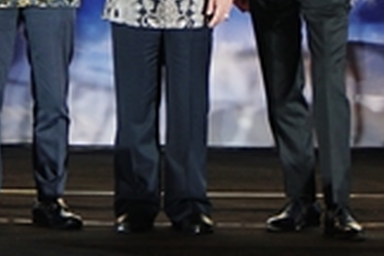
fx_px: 2327
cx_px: 149
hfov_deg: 9.4
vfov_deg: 6.2
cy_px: -224
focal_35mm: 218
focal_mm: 23
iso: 160
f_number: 1.7
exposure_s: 1/80
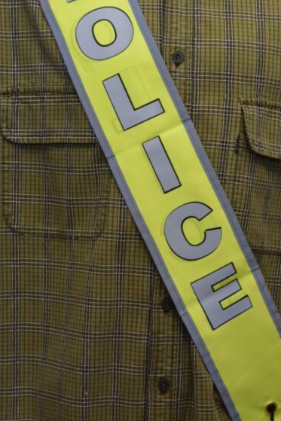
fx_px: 1287
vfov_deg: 18.6
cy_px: 192
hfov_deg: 12.5
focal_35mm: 110
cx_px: 169
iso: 900
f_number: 5
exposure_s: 1/60
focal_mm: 40
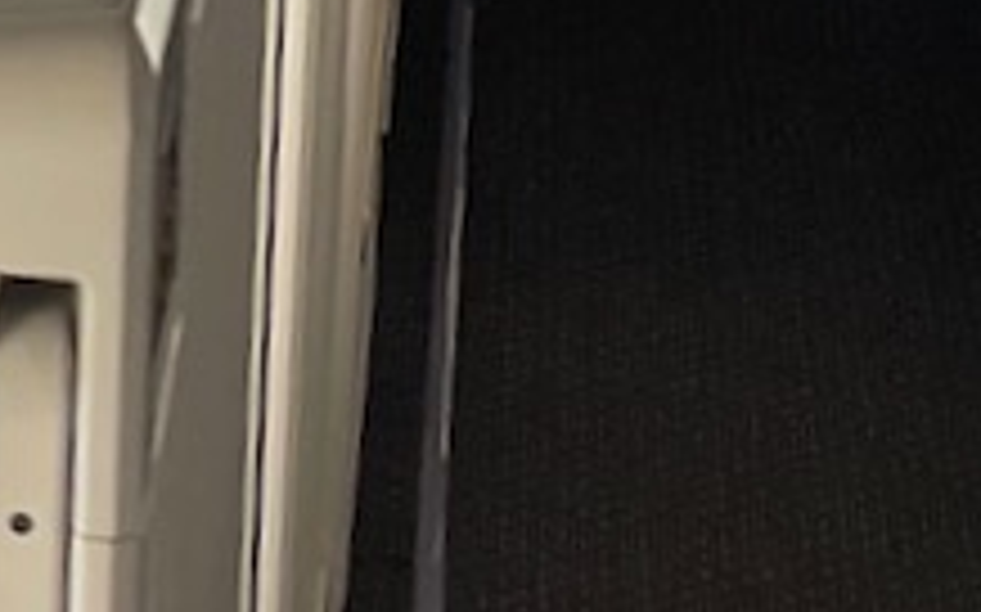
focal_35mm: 190
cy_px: -376
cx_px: -1498
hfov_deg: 9.6
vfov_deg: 6.8
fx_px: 5077
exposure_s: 1/121
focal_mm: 5.1
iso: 125
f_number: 1.6
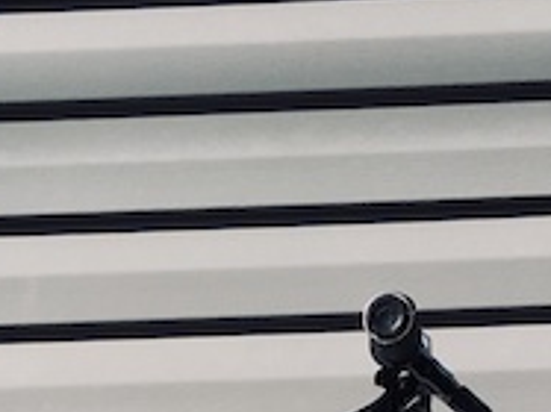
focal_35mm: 124
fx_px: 1973
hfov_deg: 15.8
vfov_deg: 10.7
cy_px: 871
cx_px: 147
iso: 25
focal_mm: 4.15
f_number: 2.2
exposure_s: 1/1241
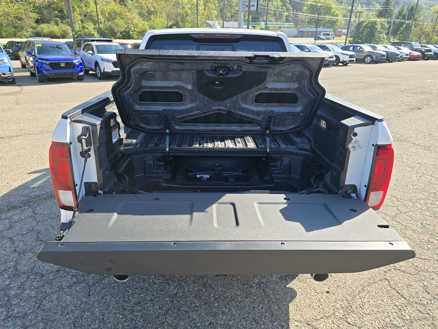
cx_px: 219
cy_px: 164
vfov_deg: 58.9
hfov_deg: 73.9
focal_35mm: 23
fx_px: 291
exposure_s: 1/255
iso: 12
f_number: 1.7
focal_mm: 6.3
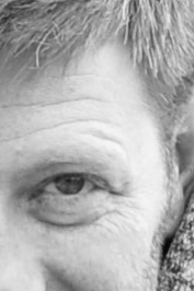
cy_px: 176
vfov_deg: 20.4
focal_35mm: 100
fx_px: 809
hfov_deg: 13.4
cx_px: -21
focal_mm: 35
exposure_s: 1/320
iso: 200
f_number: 5.6
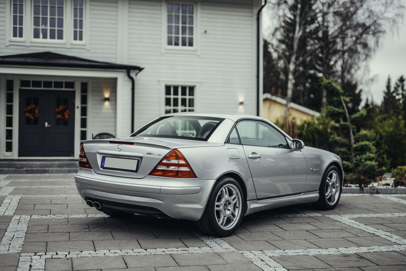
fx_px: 564
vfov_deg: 27.0
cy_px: 136
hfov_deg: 39.6
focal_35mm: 50
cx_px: 203
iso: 50
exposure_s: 1/100
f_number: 1.4
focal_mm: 50
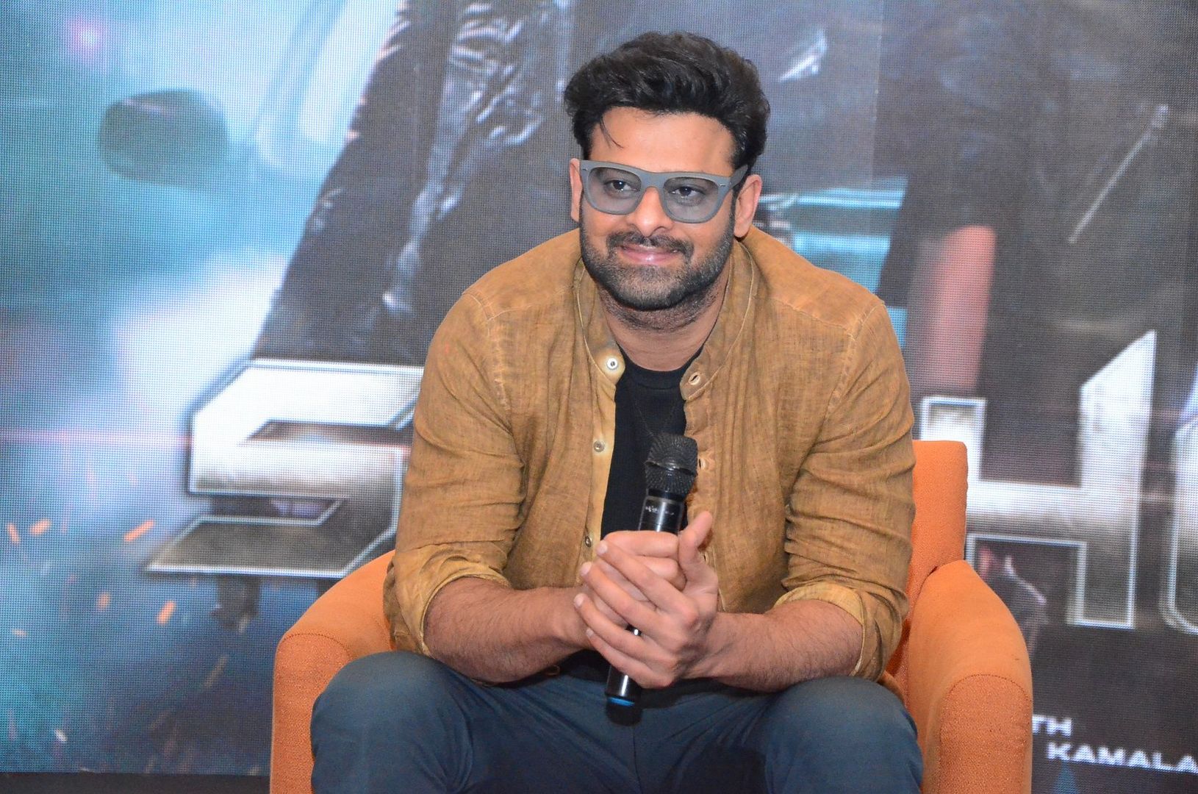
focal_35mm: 135
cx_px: 599
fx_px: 4484
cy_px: 397
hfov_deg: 15.2
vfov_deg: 10.1
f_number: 6.3
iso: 6400
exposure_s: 1/125
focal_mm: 90
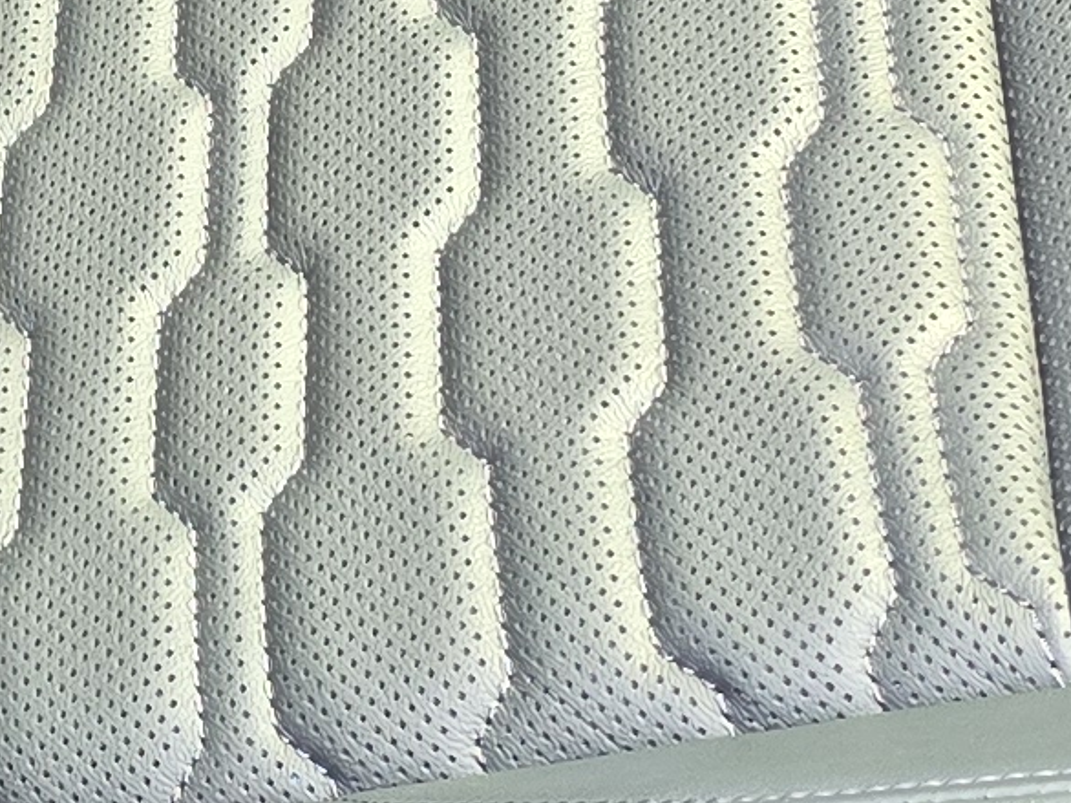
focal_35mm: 157
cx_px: 51
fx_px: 4856
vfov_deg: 8.5
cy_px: -1183
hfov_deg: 12.5
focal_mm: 6.3
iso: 200
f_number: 1.7
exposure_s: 1/120
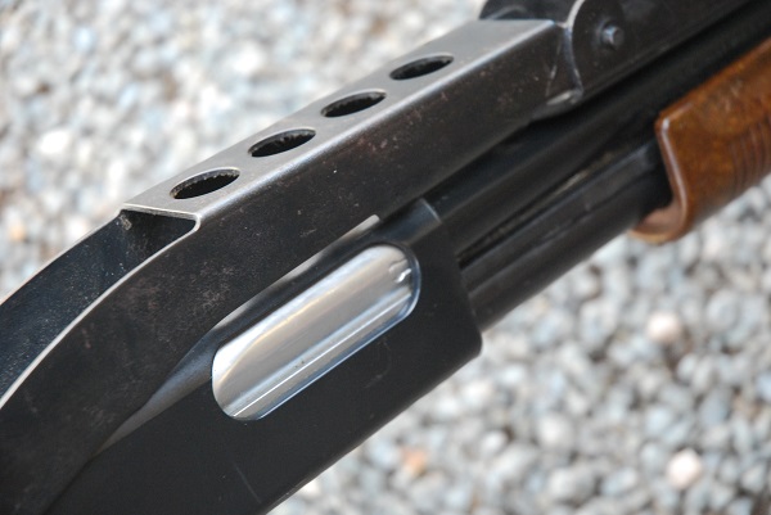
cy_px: 258
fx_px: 2250
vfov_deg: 13.1
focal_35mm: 105
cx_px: 386
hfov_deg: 19.4
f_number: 4.5
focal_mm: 70
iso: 1100
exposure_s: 1/125
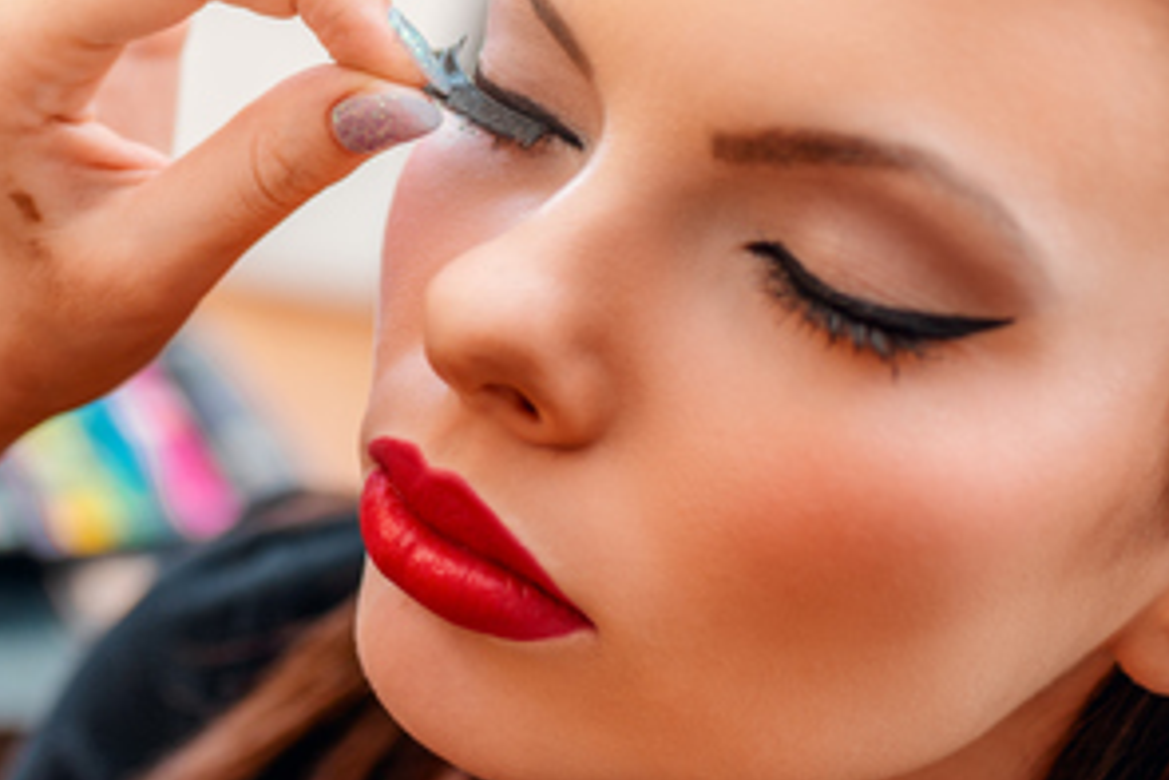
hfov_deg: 22.8
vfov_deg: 15.8
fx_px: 2794
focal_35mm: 86
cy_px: 192
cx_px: 20
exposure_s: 1/125
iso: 80
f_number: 2.8
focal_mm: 35
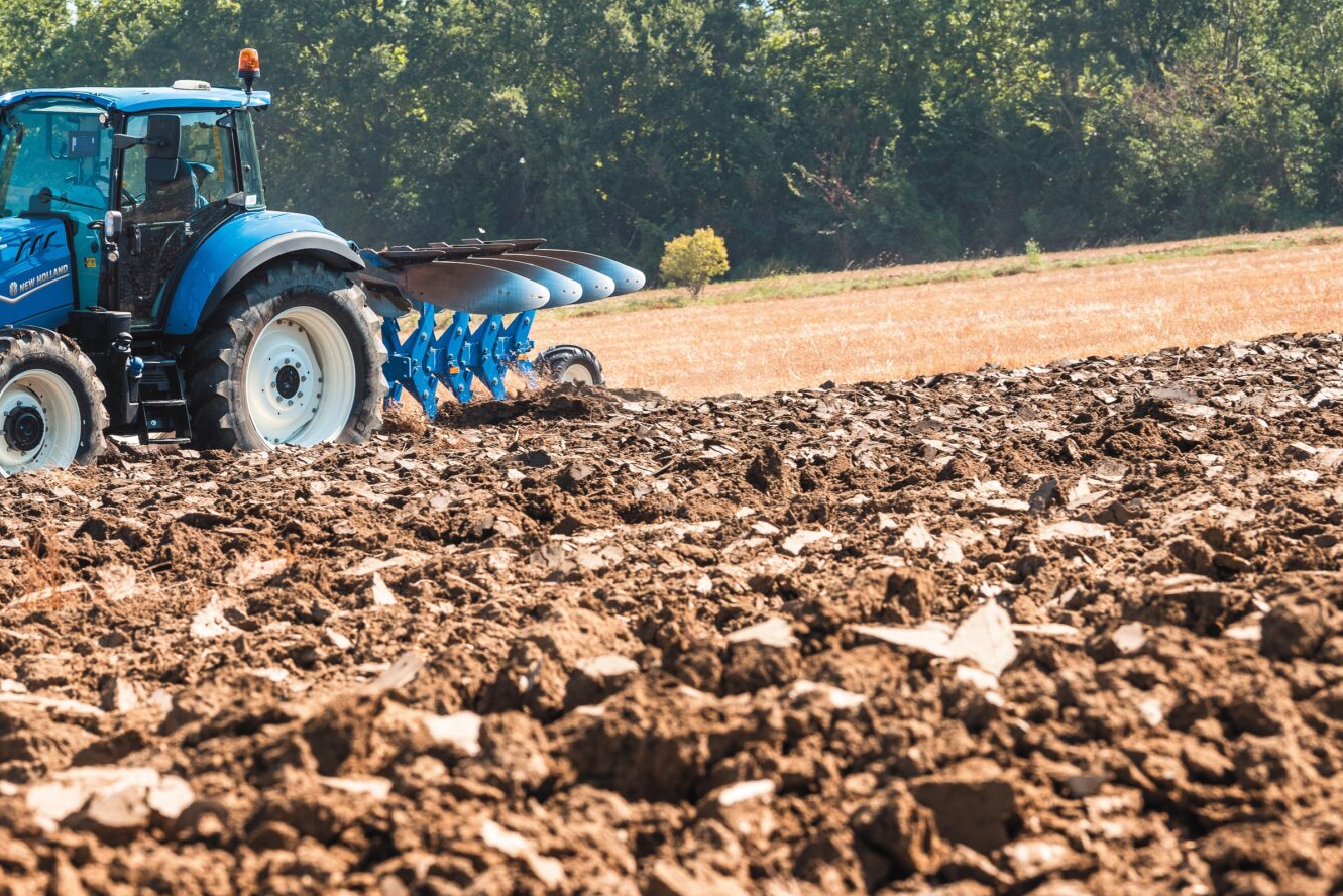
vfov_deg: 8.7
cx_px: 337
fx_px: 5858
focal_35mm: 157
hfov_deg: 13.0
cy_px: 393
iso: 160
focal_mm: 102
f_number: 8
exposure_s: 1/250
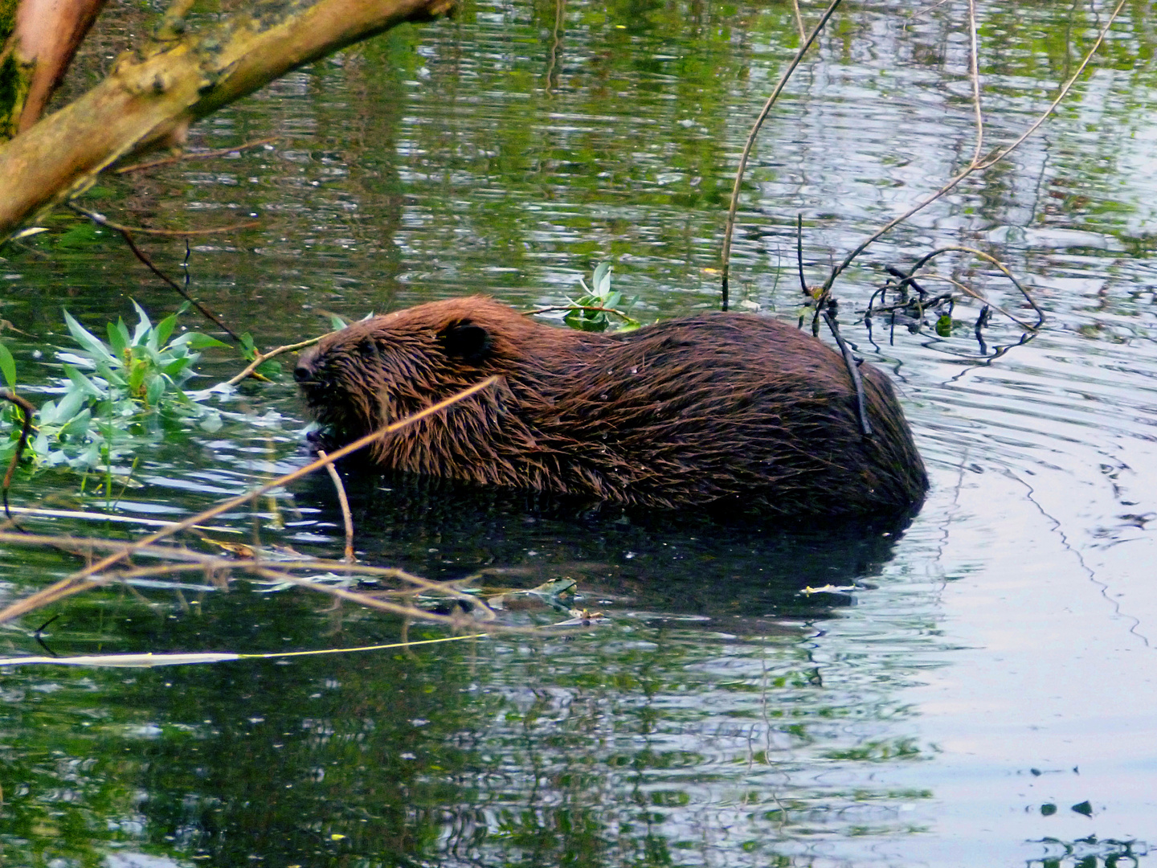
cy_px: 434
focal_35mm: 480
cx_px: 578
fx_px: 16043
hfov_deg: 4.1
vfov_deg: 3.1
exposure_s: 1/50
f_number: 5.9
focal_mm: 68.8
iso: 400
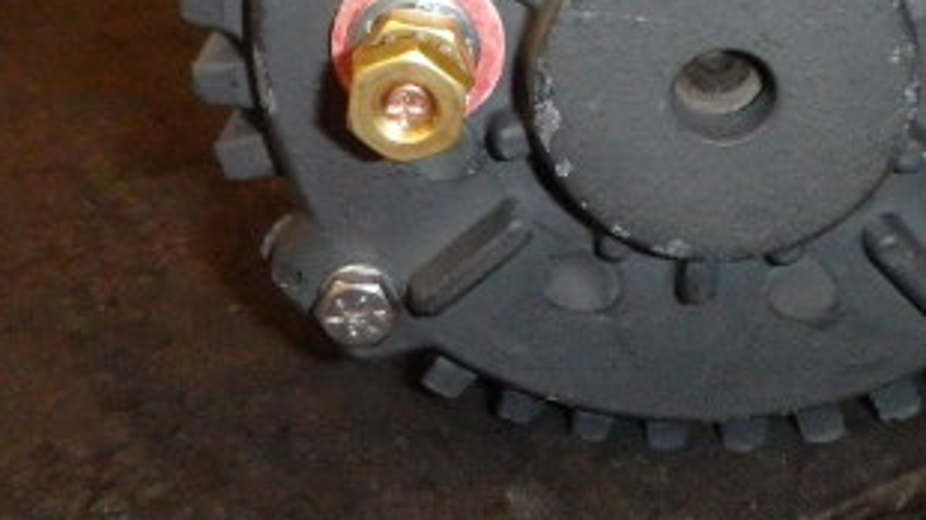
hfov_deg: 33.3
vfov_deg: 19.0
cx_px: 535
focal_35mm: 63
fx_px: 1546
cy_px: 152
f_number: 11
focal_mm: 5
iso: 3200
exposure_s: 1/30
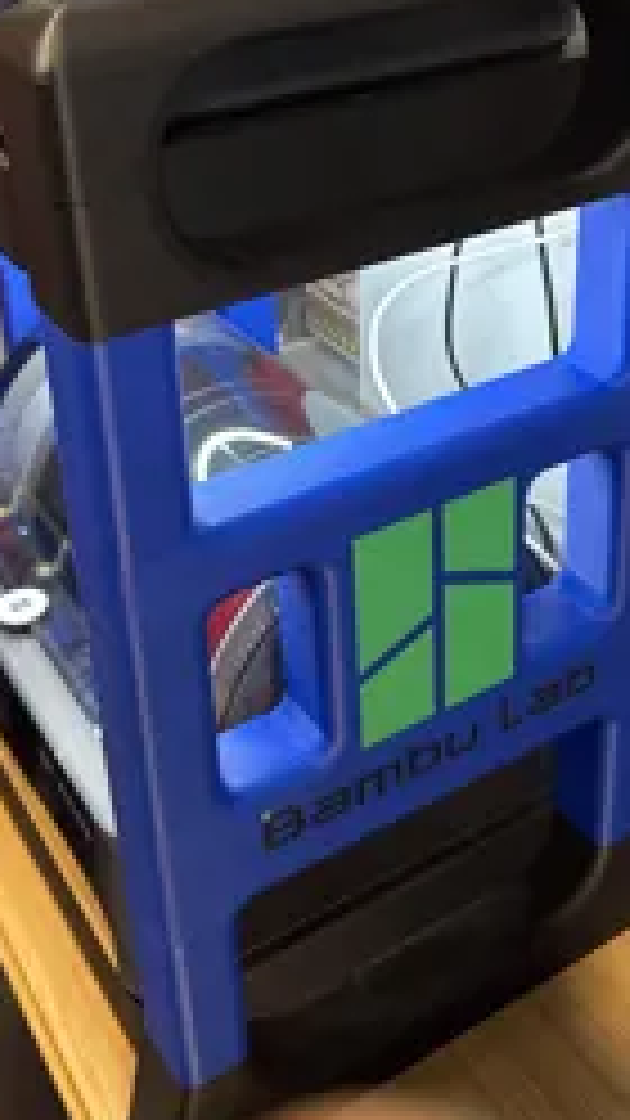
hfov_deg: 28.3
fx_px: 1248
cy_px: 319
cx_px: 315
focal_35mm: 42
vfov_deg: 47.1
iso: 400
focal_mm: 6.76
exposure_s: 1/60
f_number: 1.78
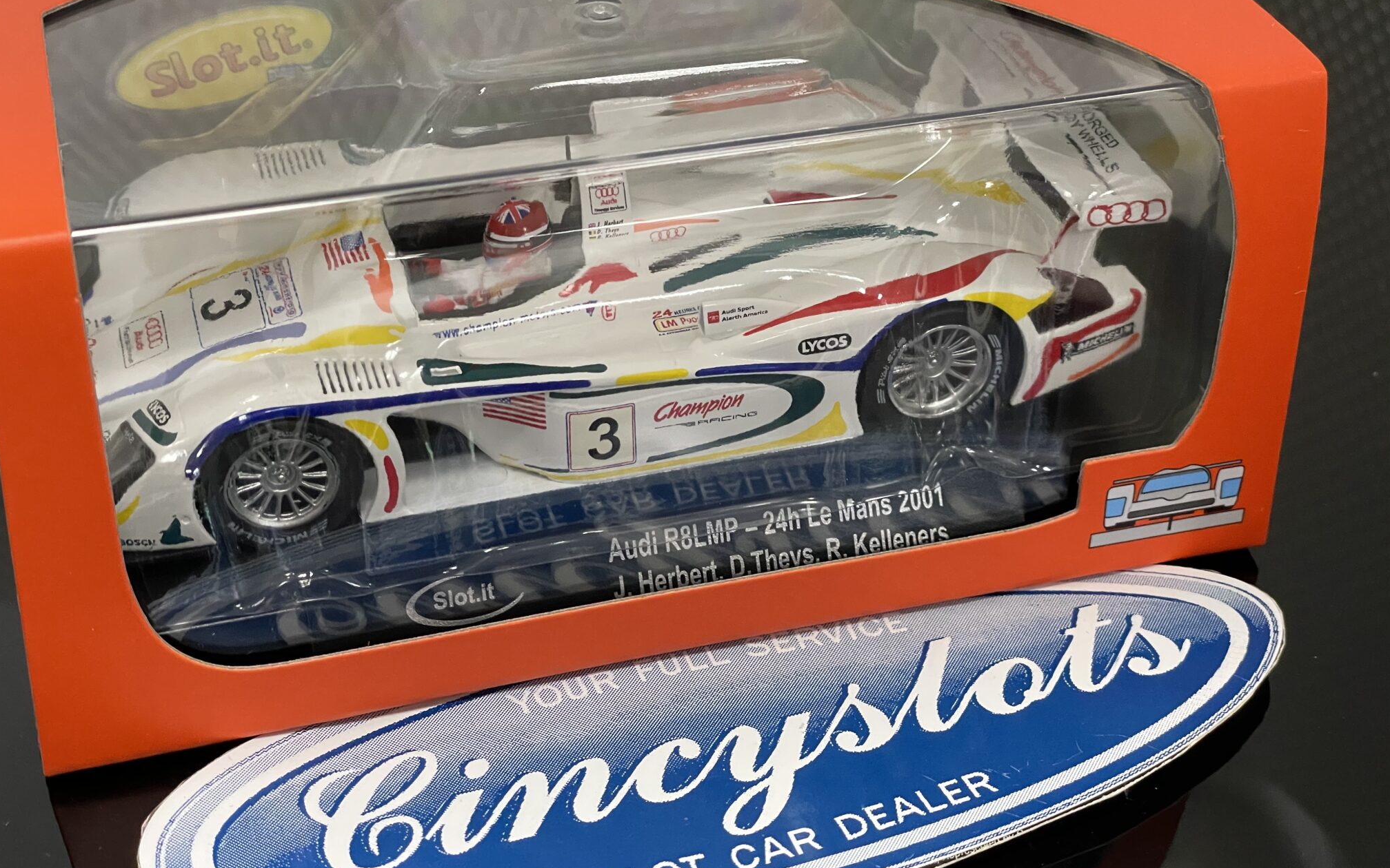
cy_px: 415
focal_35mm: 56
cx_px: 691
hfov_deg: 36.3
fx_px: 2121
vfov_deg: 23.1
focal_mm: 6
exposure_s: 1/60
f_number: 2
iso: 500
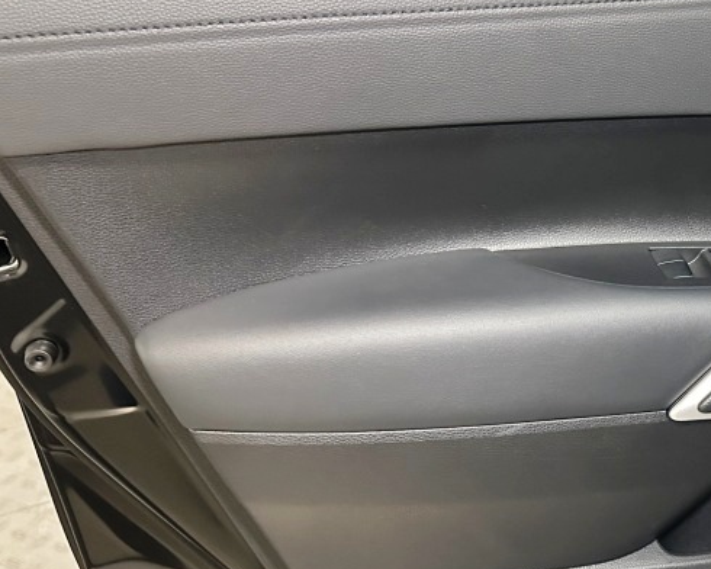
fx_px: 1031
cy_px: 216
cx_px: 685
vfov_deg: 30.7
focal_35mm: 49
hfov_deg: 35.0
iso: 800
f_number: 1.78
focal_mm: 6.86
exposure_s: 1/40
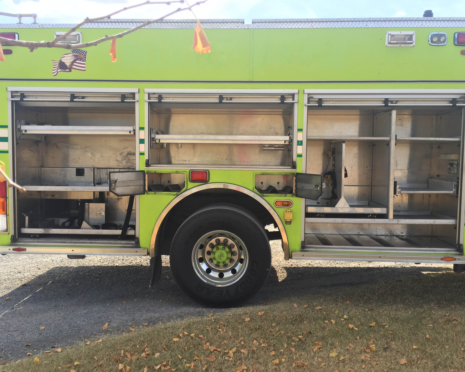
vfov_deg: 47.1
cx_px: 225
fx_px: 427
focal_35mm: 31
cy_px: 181
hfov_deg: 57.2
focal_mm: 4.15
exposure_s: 1/732
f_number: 2.2
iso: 32
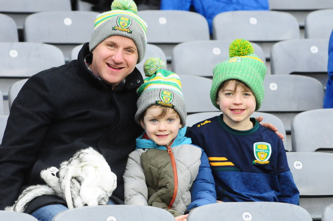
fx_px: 2564
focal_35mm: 278
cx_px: 166
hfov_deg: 7.4
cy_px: 110
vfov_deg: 4.9
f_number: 5.6
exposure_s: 1/200
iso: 3200
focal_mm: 185
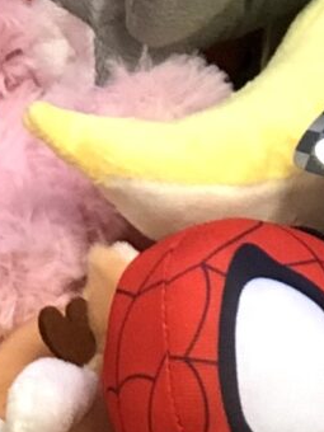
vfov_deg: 4.5
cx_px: 450
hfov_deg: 3.5
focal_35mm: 429
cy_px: 891
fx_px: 5354
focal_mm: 6.6
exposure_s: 1/30
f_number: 2.8
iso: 100
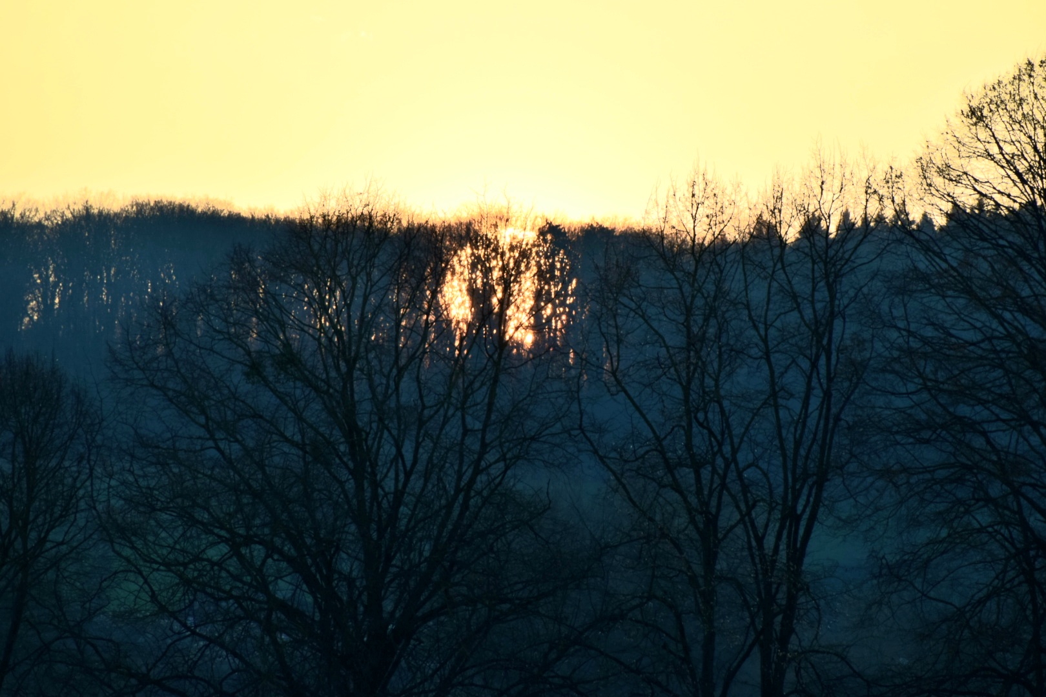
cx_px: 523
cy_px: 348
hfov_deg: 4.6
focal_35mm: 450
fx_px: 13074
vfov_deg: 3.1
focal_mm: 300
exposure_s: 1/250
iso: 400
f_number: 10
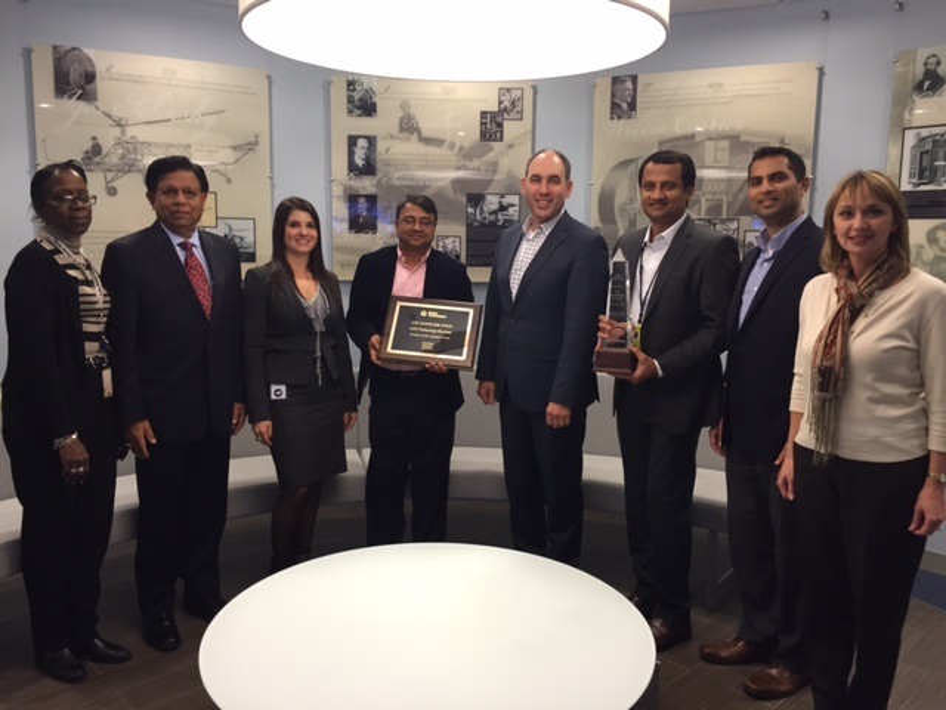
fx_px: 793
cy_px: 355
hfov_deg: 61.7
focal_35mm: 29
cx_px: 473
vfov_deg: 48.2
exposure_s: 1/30
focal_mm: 4.15
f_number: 2.2
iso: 80
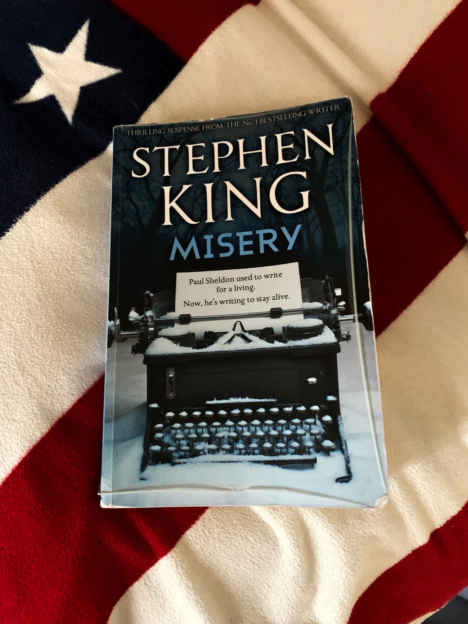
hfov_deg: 51.4
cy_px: 305
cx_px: 238
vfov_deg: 65.3
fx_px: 487
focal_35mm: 27
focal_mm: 4.25
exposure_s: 1/30
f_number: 1.8
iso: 640
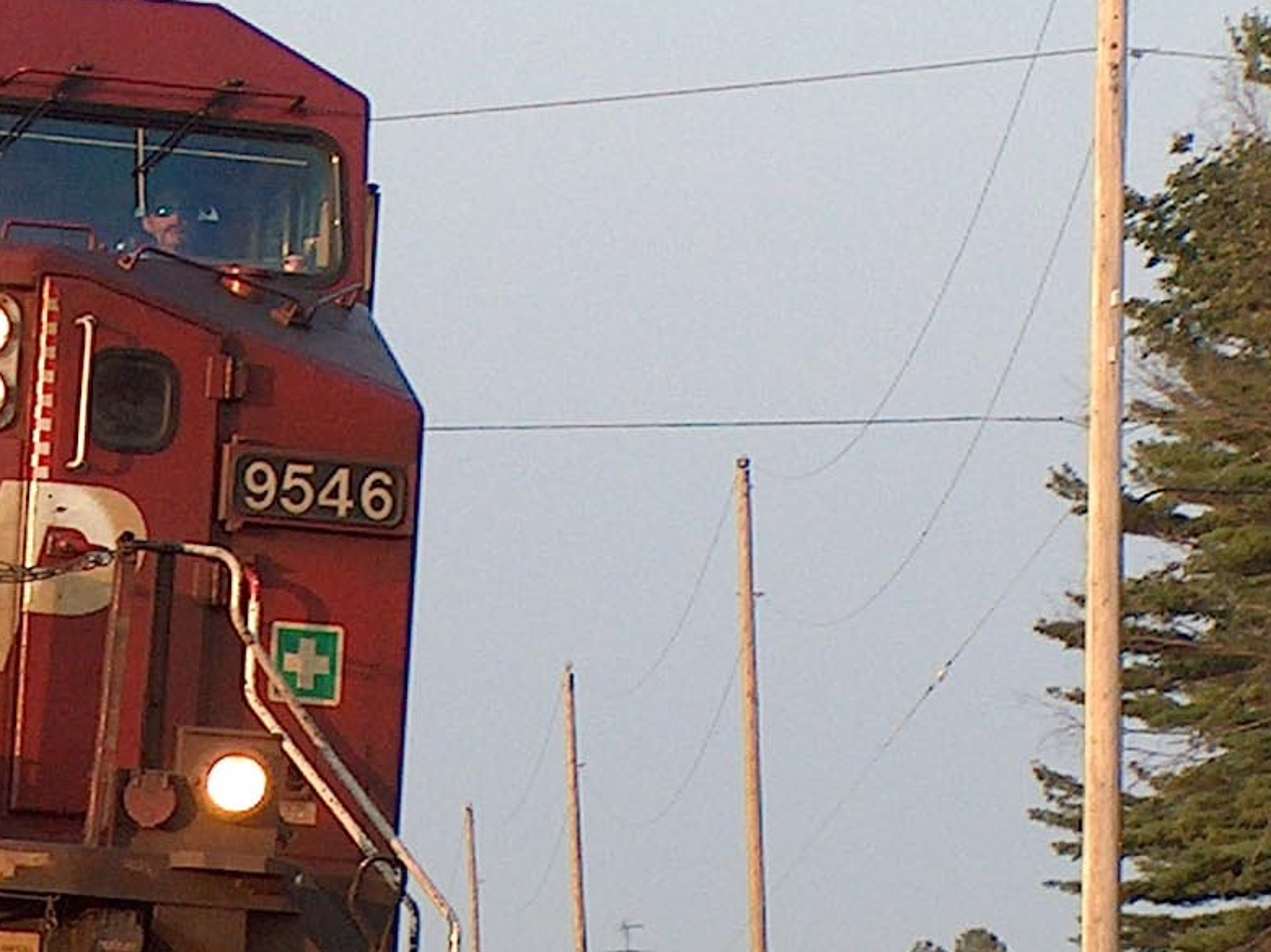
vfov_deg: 3.8
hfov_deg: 5.1
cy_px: 778
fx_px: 14237
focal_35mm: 388
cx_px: -414
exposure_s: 1/444
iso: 200
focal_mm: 23.76
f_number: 3.5
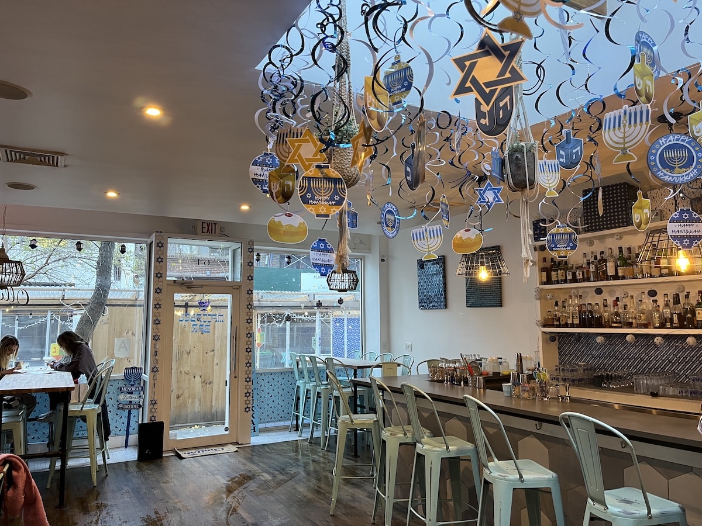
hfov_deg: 67.3
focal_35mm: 26
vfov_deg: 53.1
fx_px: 527
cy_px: 263
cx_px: 351
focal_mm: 5.1
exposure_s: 1/60
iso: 200
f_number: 1.6
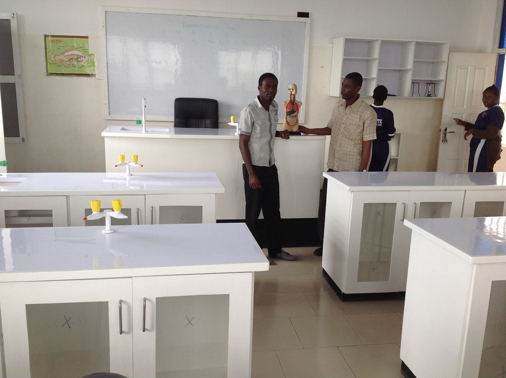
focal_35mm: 35
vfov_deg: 40.6
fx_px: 511
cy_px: 189
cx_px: 253
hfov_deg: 52.7
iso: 100
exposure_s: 1/120
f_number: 2.4
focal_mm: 4.28
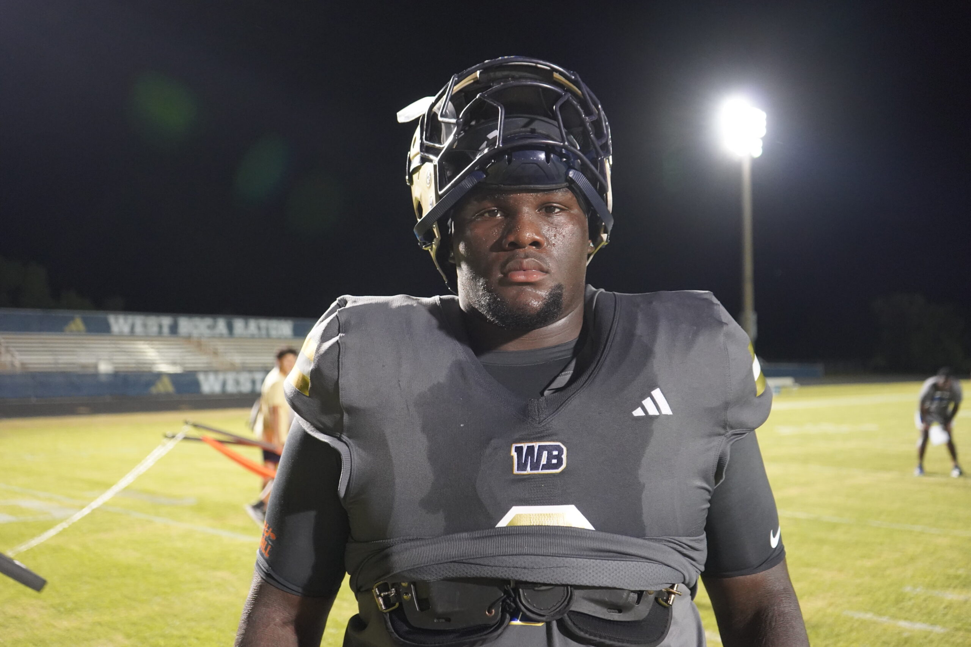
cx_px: 486
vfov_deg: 36.9
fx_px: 971
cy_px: 324
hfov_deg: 53.1
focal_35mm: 36
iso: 8000
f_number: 4
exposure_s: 1/160
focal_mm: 36
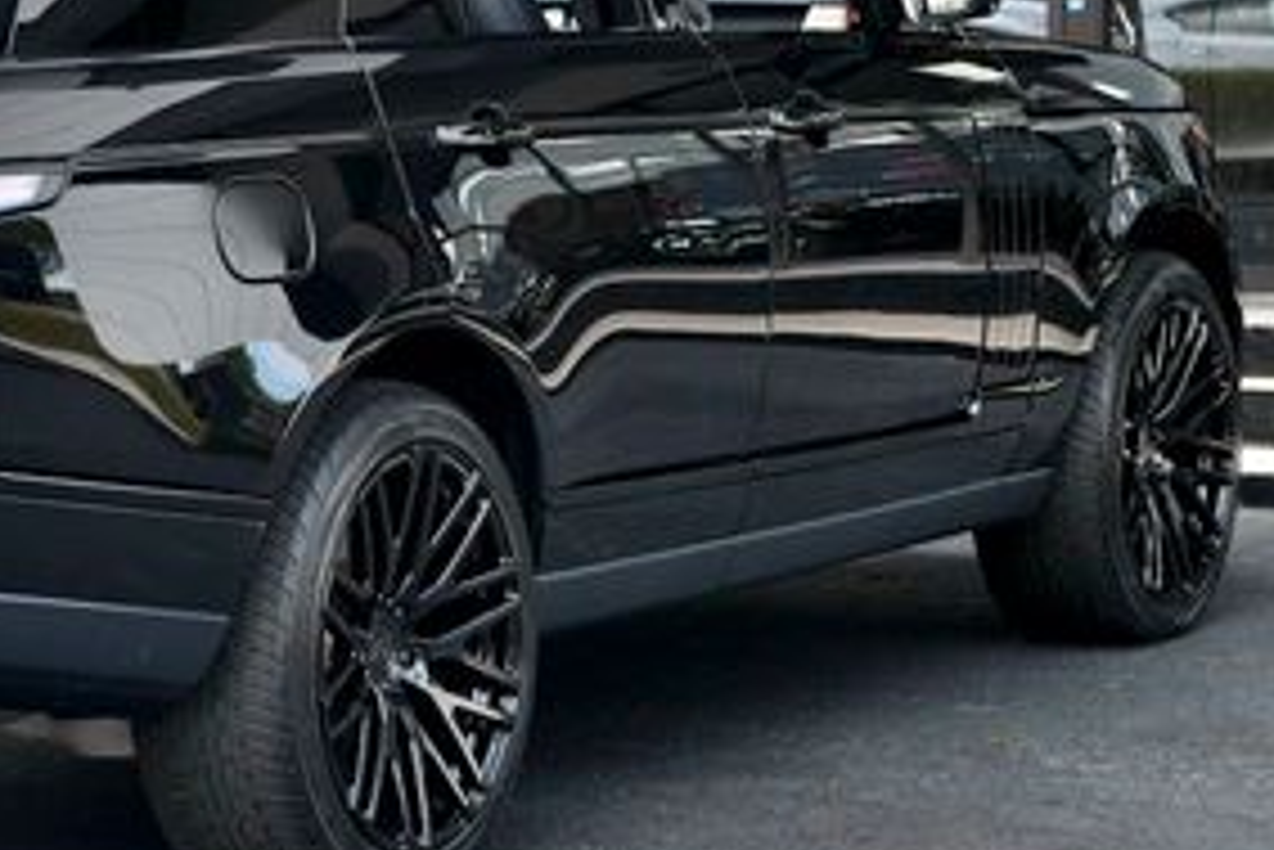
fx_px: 4957
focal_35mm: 140
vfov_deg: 9.8
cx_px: 198
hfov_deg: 14.5
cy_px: 295
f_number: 6.3
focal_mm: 62
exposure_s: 1/125
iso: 500
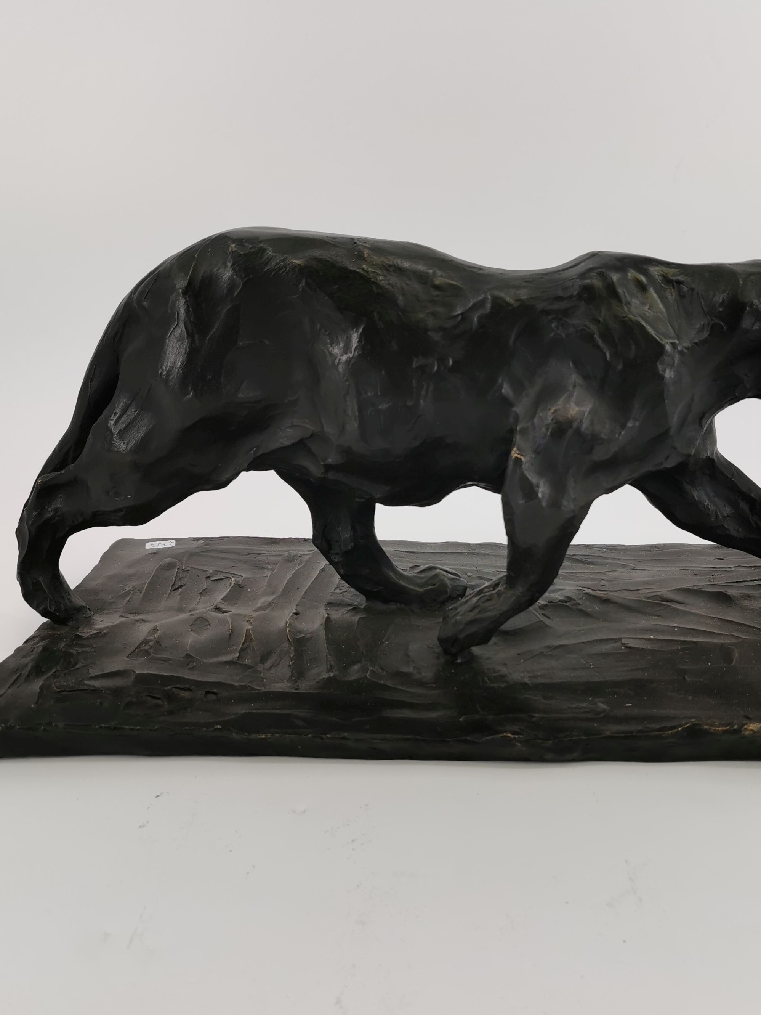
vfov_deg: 50.1
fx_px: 1084
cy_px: 501
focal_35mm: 37
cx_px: 471
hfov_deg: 38.5
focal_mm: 5.56
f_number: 1.6
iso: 50
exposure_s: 1/277
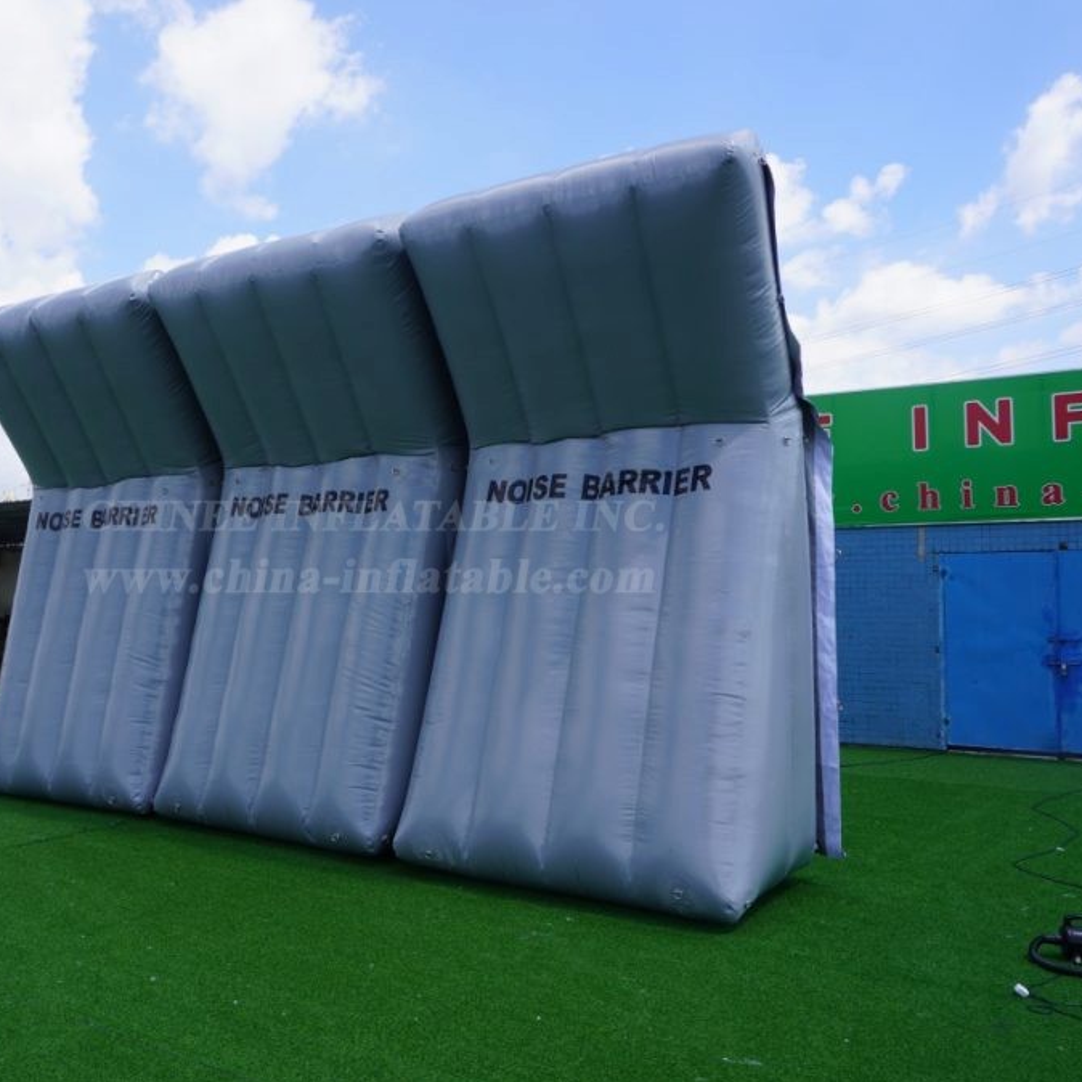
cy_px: 547
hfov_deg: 51.7
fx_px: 1096
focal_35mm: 31
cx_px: 374
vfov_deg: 52.5
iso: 100
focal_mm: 16
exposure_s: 1/125
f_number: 9
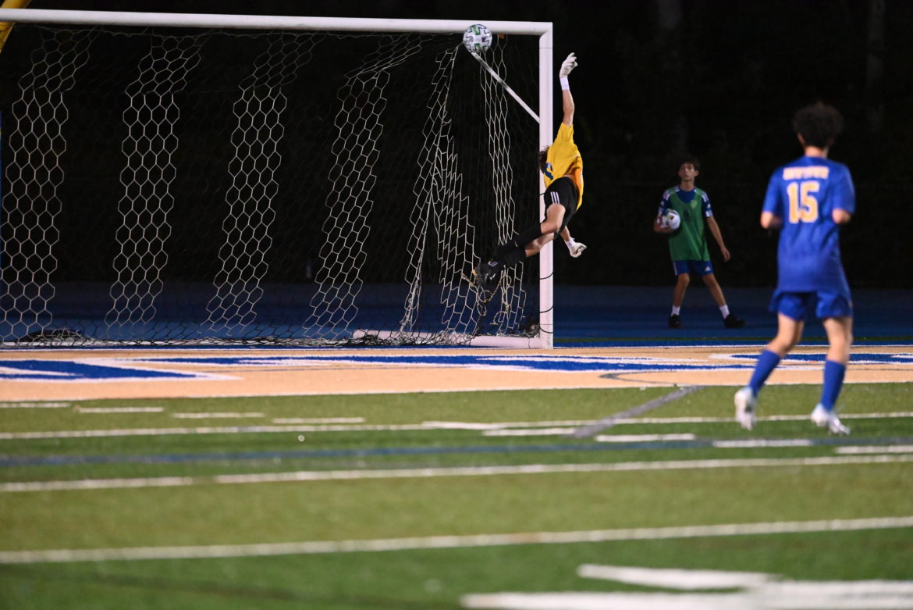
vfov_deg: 4.6
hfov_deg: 6.9
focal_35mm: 300
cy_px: 305
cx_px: 456
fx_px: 7611
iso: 14400
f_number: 2.8
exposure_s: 1/1250
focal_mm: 300
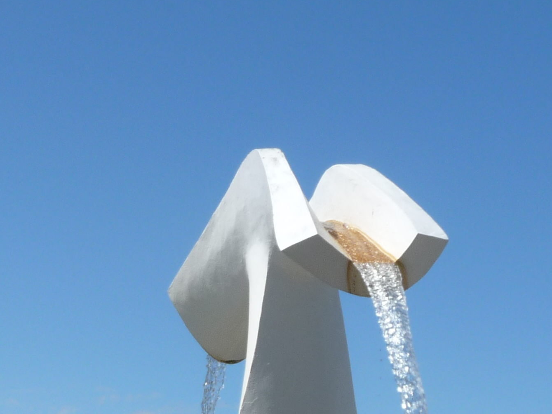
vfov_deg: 13.1
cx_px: -33
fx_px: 1770
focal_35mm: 111
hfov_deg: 17.2
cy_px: 447
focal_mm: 7.1
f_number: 10
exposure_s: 1/250
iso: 100
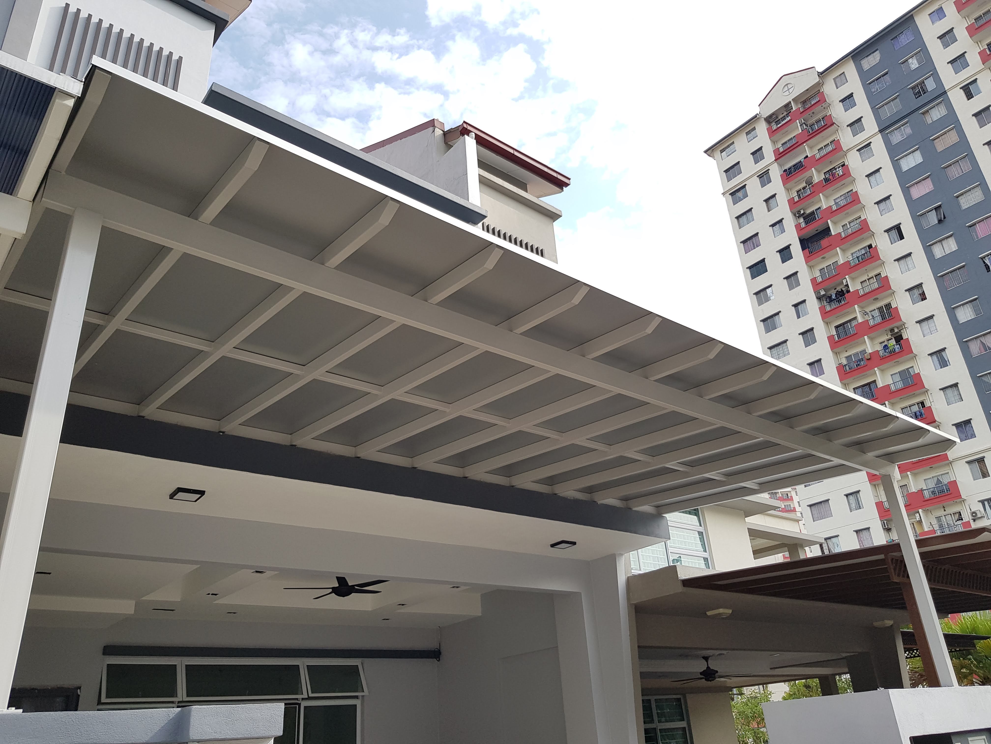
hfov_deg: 67.3
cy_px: 372
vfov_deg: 53.1
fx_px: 744
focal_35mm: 26
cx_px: 496
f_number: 1.7
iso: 40
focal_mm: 4.3
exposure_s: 1/1012
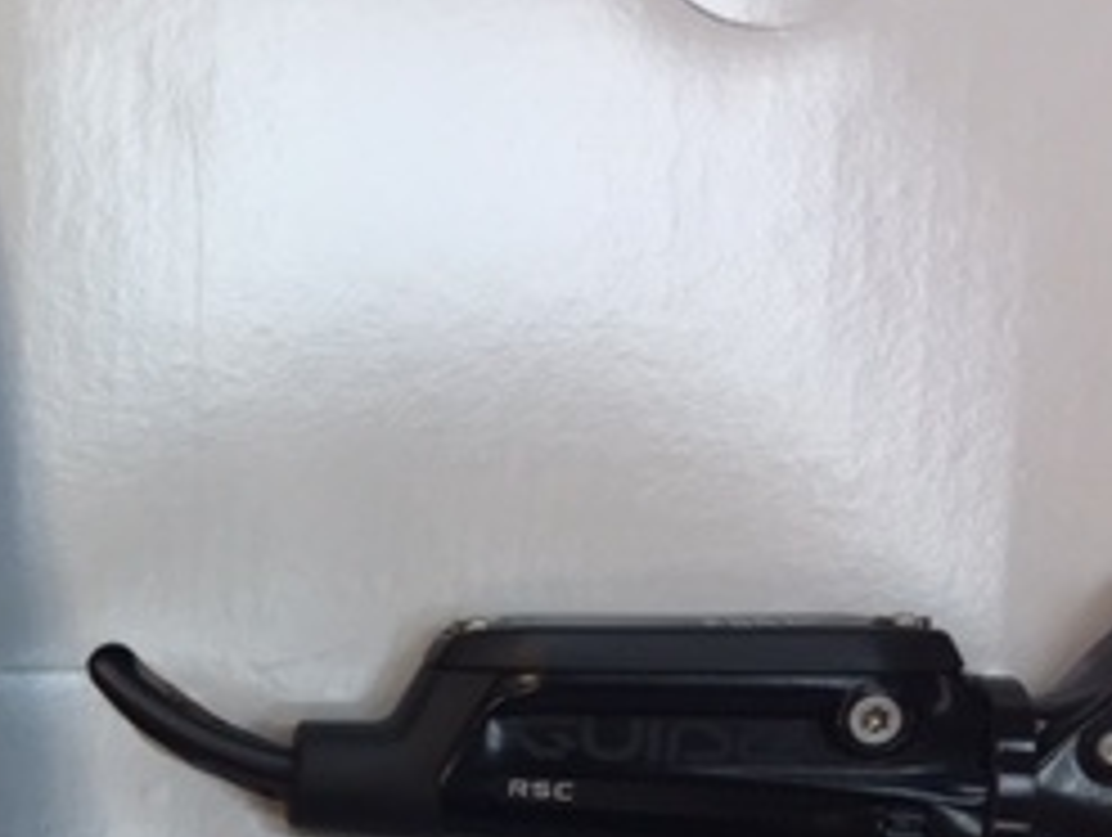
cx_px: -216
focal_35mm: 75
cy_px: 860
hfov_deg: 23.7
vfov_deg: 19.1
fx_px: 2413
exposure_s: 1/120
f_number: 2.2
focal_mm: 4.15
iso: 50
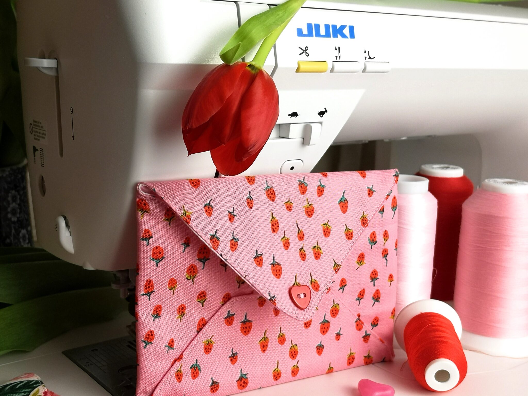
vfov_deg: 32.9
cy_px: 198
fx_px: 671
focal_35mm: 44
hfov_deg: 42.9
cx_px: 264
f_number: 1.8
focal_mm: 5.58
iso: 50
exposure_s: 1/100
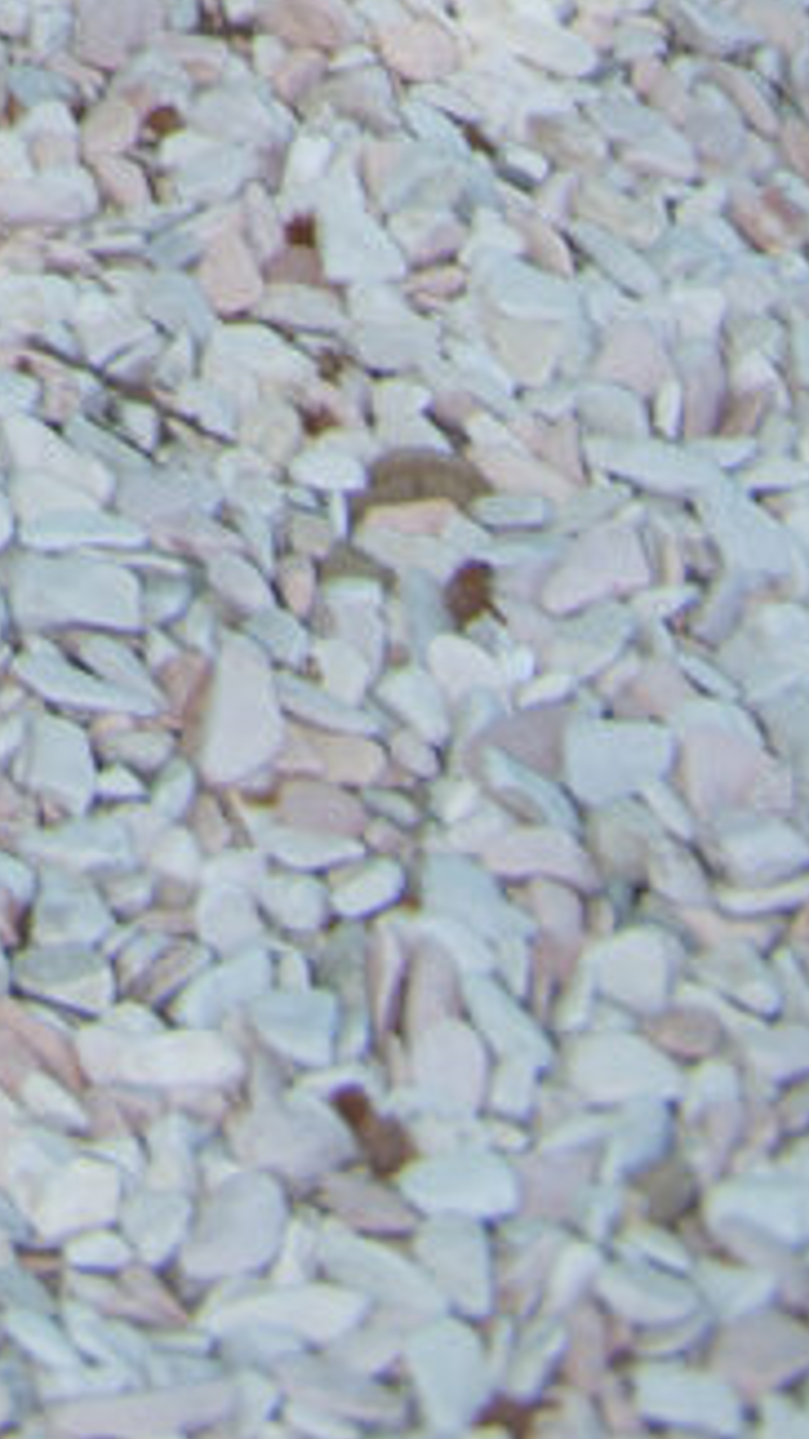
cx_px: -2487
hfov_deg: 4.2
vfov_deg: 6.6
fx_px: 10117
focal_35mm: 265
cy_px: -4157
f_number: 4.5
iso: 100
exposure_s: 1/160
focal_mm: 32
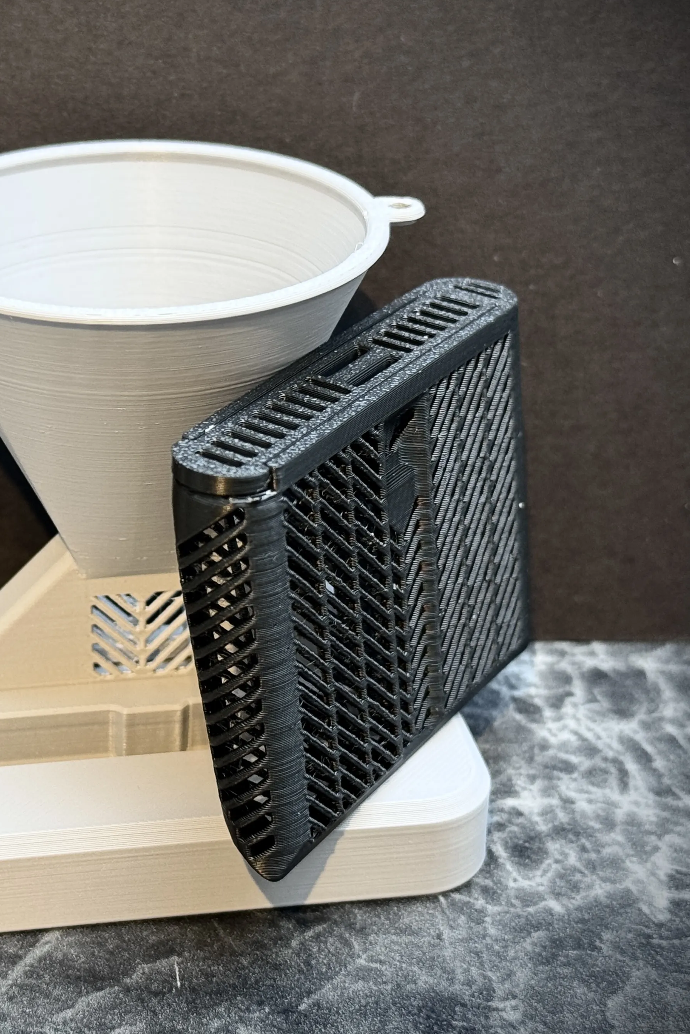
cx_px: 141
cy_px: 516
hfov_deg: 20.1
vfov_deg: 30.1
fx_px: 1926
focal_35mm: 67
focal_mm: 6.76
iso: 100
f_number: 1.78
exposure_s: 1/50
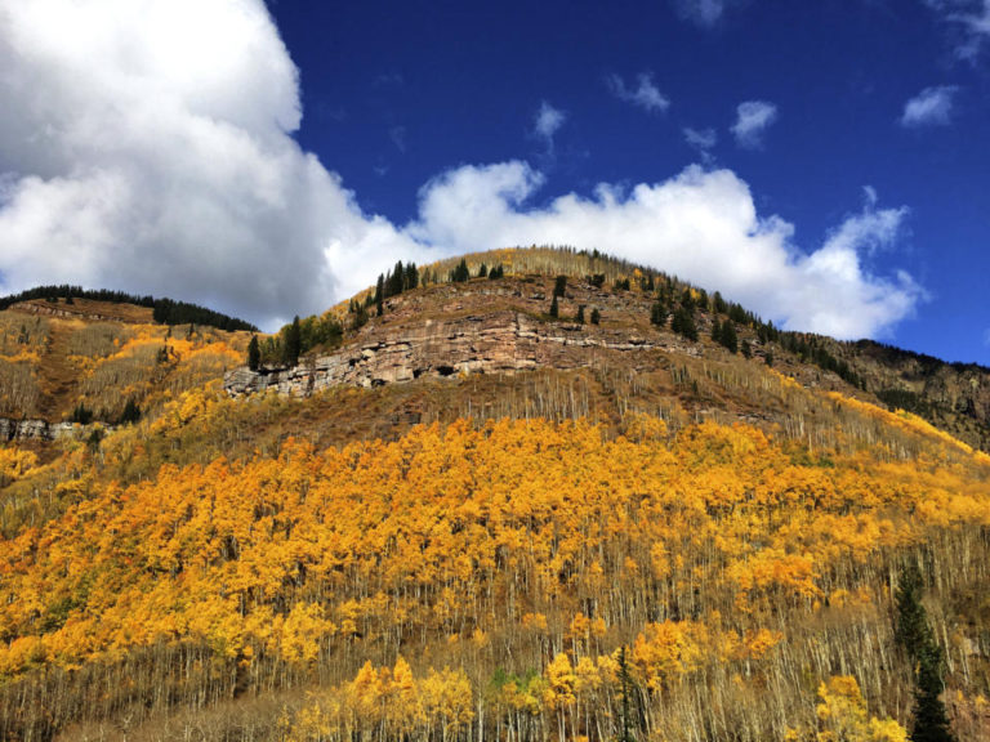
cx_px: 495
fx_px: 829
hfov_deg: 61.7
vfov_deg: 48.2
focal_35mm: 29
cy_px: 371
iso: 25
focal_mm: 4.15
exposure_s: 1/2481
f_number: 2.2
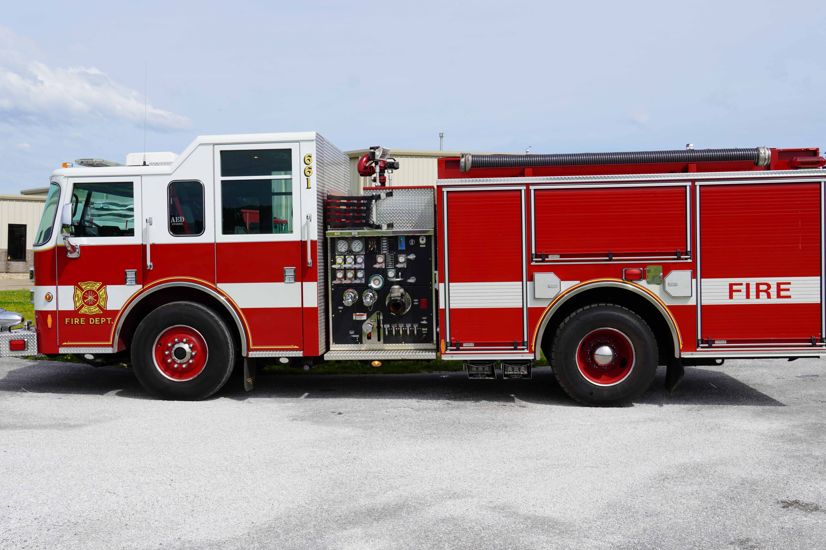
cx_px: 416
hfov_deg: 49.6
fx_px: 895
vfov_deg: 34.2
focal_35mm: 39
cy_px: 263
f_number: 10
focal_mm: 24
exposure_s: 1/200
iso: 100
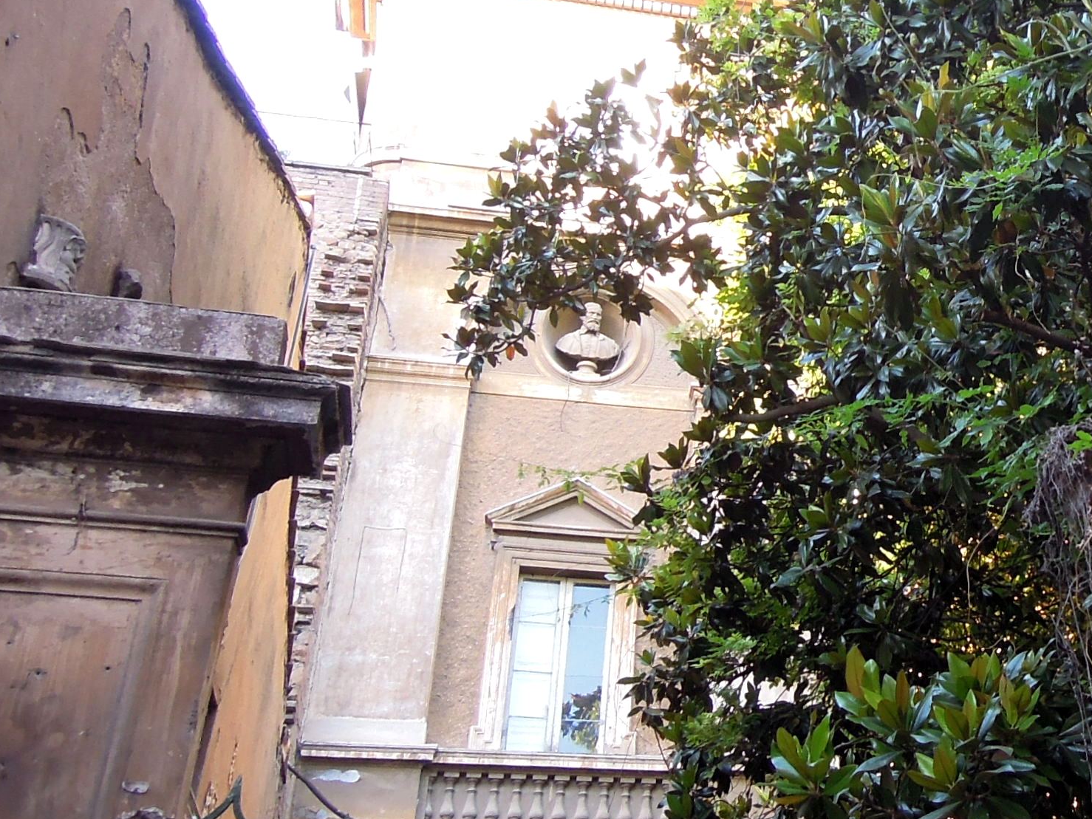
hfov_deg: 33.7
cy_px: 284
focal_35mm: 53
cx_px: 1038
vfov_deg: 27.4
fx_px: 1672
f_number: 2.8
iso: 160
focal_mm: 4.3
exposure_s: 1/60
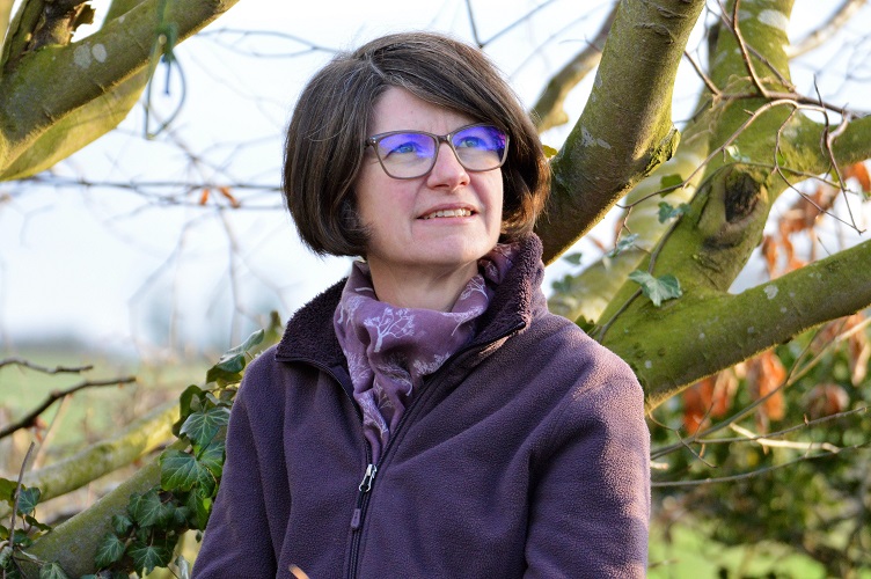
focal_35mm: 232
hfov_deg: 8.9
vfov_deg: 5.9
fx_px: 5620
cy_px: 290
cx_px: 436
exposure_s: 1/500
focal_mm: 155
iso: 1800
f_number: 4.8
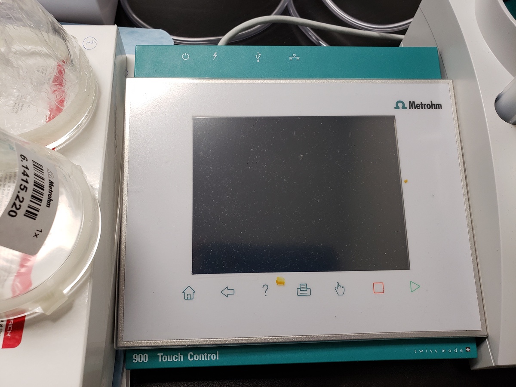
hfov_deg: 67.3
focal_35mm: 26
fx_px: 388
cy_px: 194
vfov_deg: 53.1
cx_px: 258
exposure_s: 1/60
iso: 160
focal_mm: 4.3
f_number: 2.4
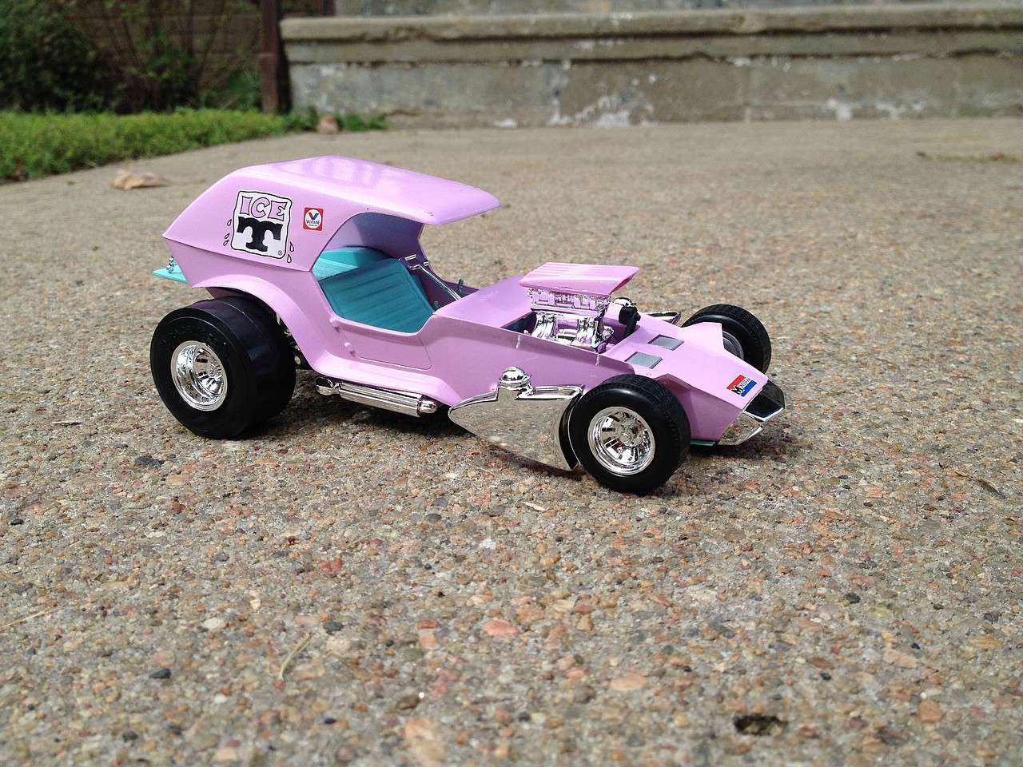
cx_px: 512
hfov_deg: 52.6
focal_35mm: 35
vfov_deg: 40.7
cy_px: 384
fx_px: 1034
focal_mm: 4.28
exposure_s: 1/986
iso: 50
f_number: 2.4
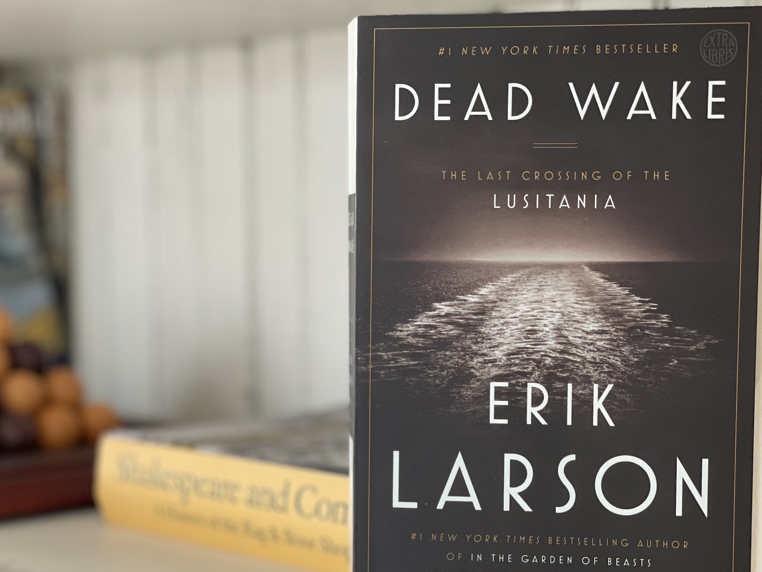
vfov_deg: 20.1
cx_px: 305
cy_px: 347
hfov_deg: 26.6
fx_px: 1607
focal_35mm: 73
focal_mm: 6
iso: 250
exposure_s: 1/122
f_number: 2
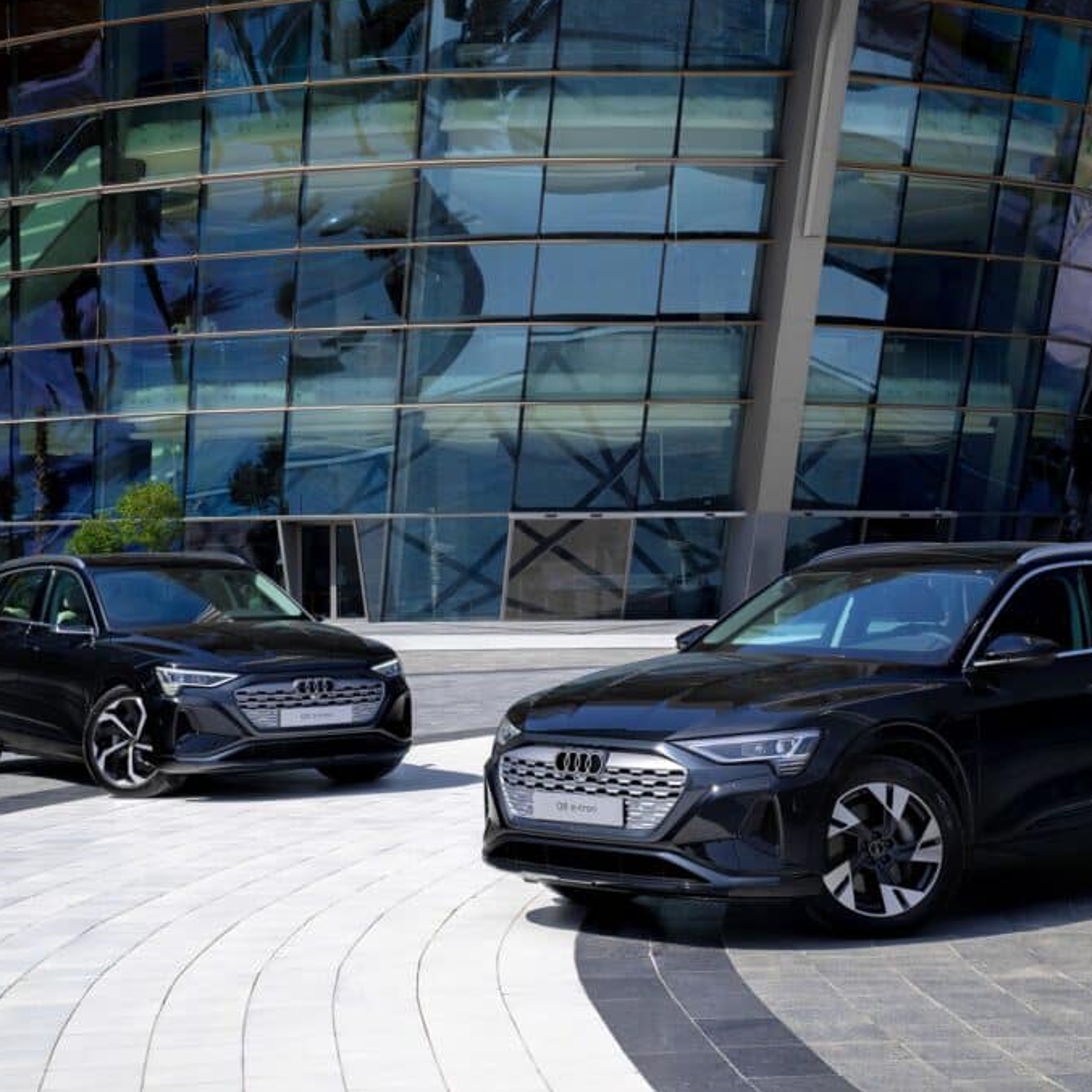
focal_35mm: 76
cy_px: 542
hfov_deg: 22.7
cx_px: 638
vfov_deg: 22.8
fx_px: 2712
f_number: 11
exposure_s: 1/125
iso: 160
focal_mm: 59
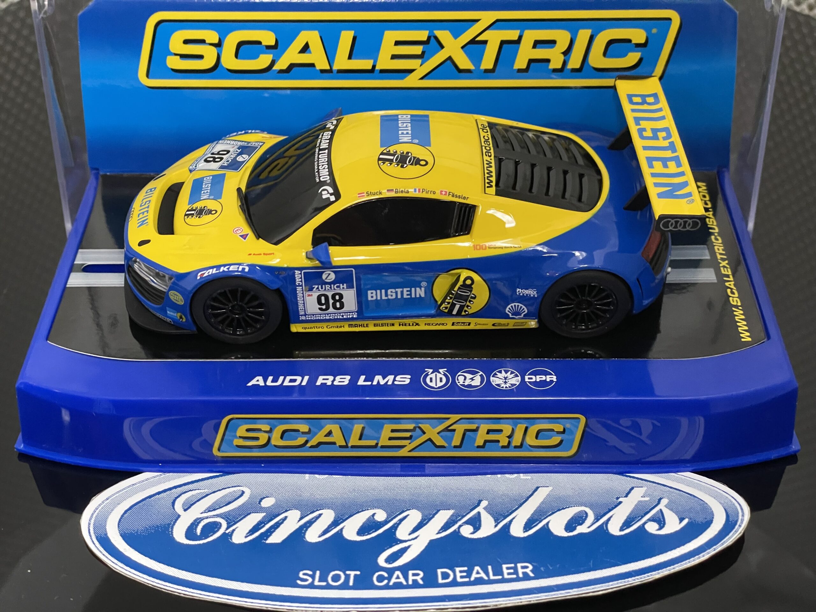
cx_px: 408
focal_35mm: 52
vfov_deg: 28.0
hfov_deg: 36.8
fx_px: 1226
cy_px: 306
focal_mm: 6
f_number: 2
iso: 640
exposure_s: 1/60
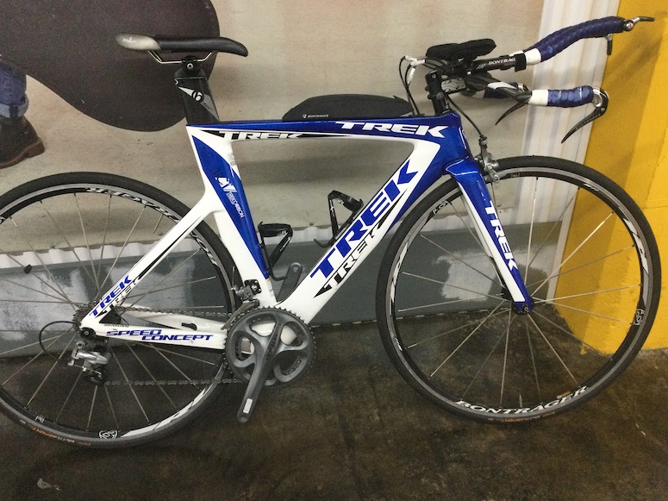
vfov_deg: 44.1
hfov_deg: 56.8
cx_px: 334
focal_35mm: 32
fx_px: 617
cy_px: 258
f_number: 2.4
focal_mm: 3.3
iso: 200
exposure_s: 1/30
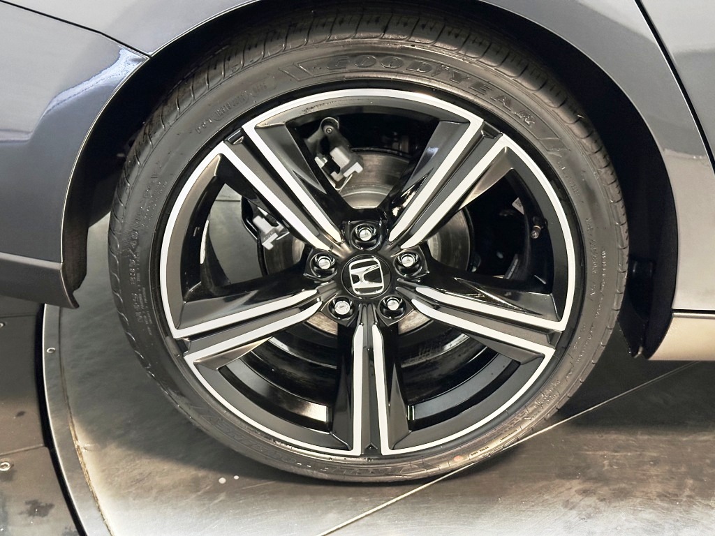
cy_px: 268
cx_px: 358
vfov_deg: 30.3
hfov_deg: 39.7
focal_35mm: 48
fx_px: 991
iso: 640
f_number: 1.78
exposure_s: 1/30
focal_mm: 6.86
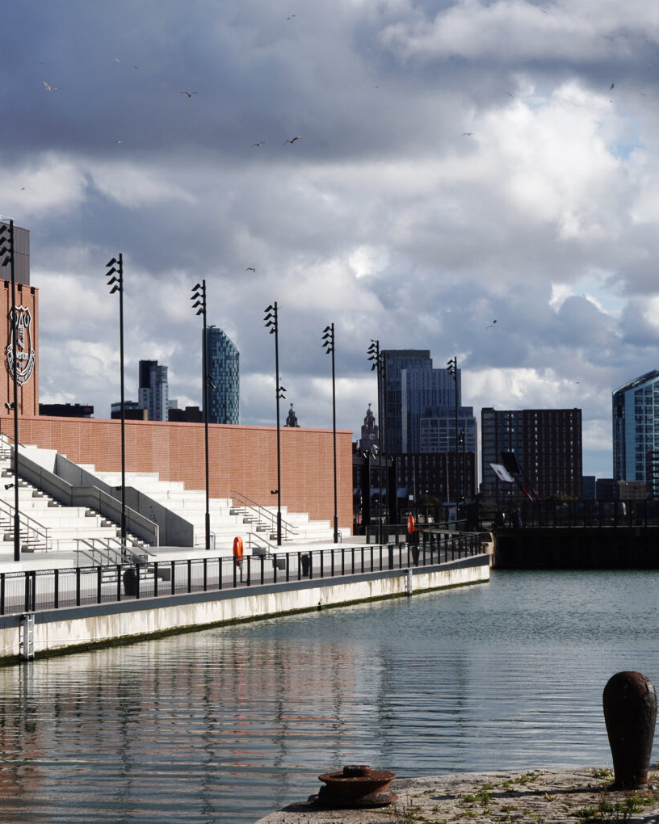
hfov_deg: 14.5
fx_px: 2584
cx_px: 243
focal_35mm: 106
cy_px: 411
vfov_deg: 18.1
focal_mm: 50
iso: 100
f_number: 22
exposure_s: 1/80
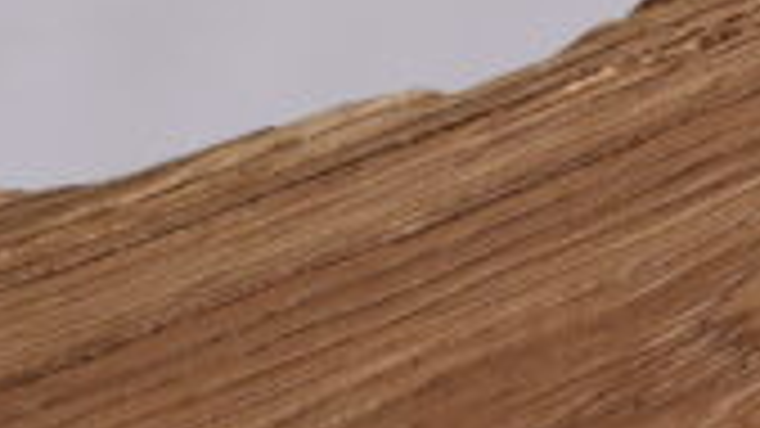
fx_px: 7677
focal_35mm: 381
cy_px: 908
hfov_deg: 5.6
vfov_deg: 3.2
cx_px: 1030
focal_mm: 40
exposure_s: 1/125
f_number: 8
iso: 100
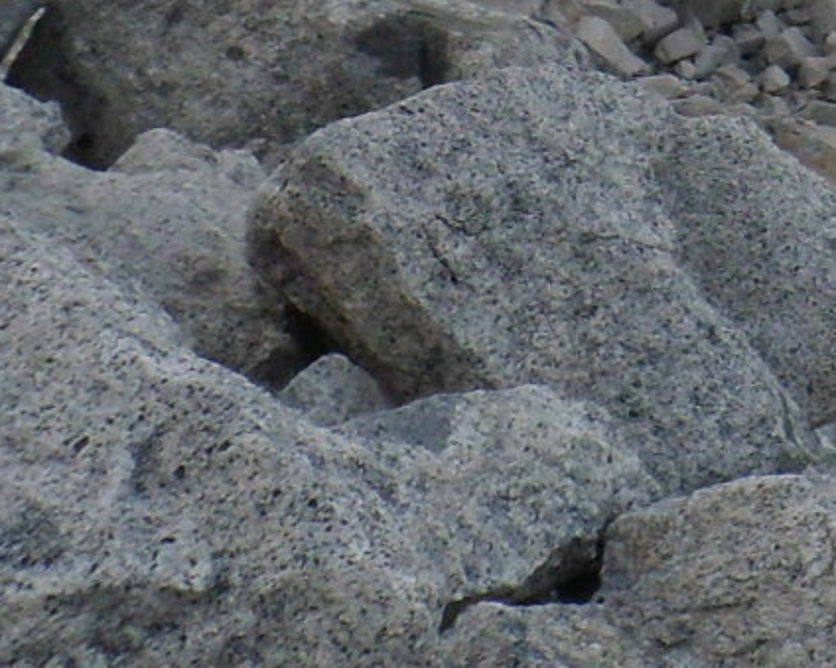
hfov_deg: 12.8
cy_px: -522
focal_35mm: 140
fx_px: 3463
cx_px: 1390
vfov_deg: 10.4
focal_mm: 4.9
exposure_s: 1/250
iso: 80
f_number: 3.3
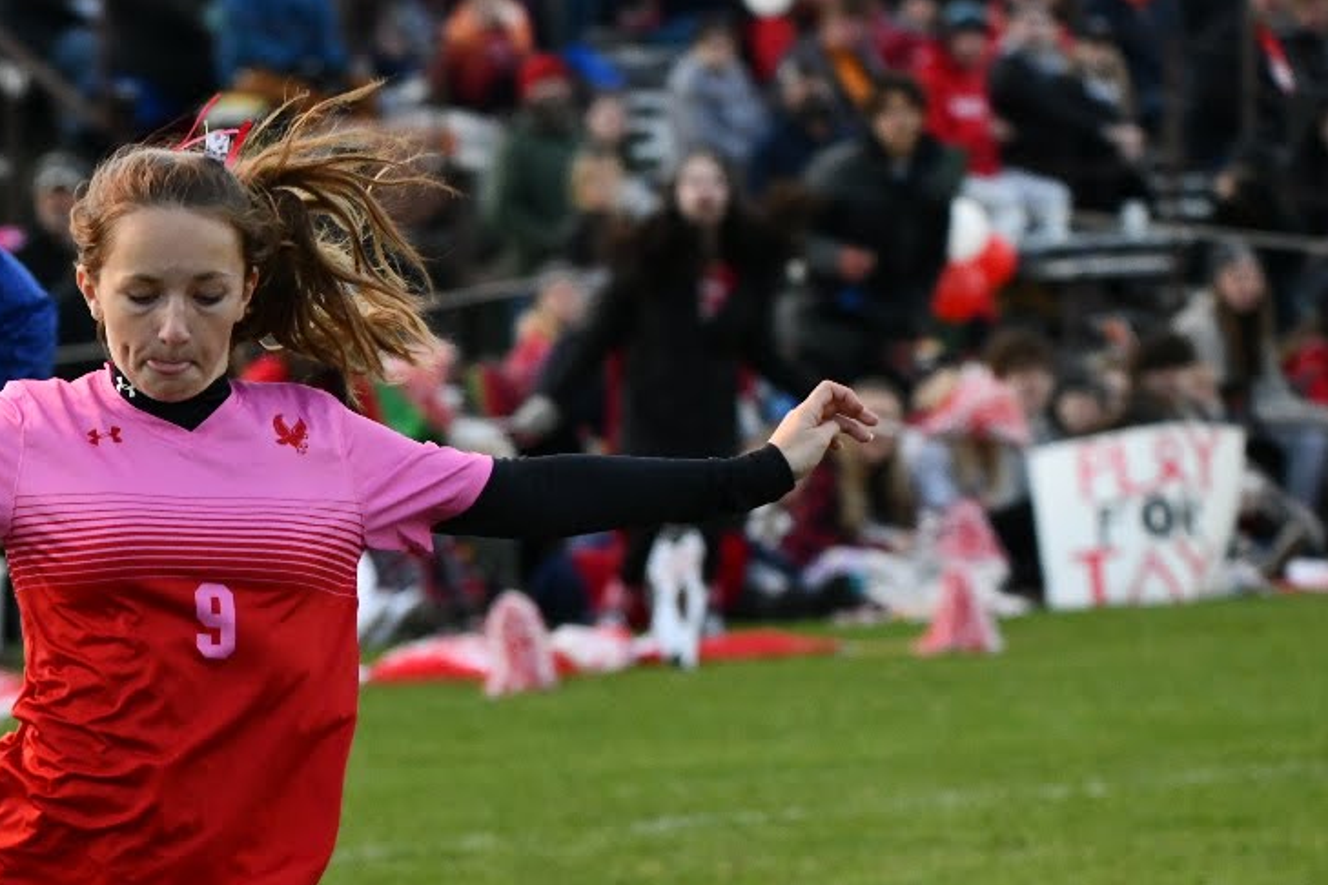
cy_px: 878
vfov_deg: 3.3
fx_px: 15566
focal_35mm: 422
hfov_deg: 4.9
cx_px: -109
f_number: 6.3
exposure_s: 1/800
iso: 4000
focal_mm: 190
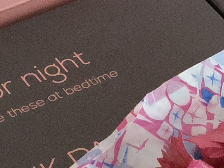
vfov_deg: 5.5
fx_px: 1742
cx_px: -64
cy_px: -2
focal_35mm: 269
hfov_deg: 7.3
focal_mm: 6
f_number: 2.4
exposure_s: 1/100
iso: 250
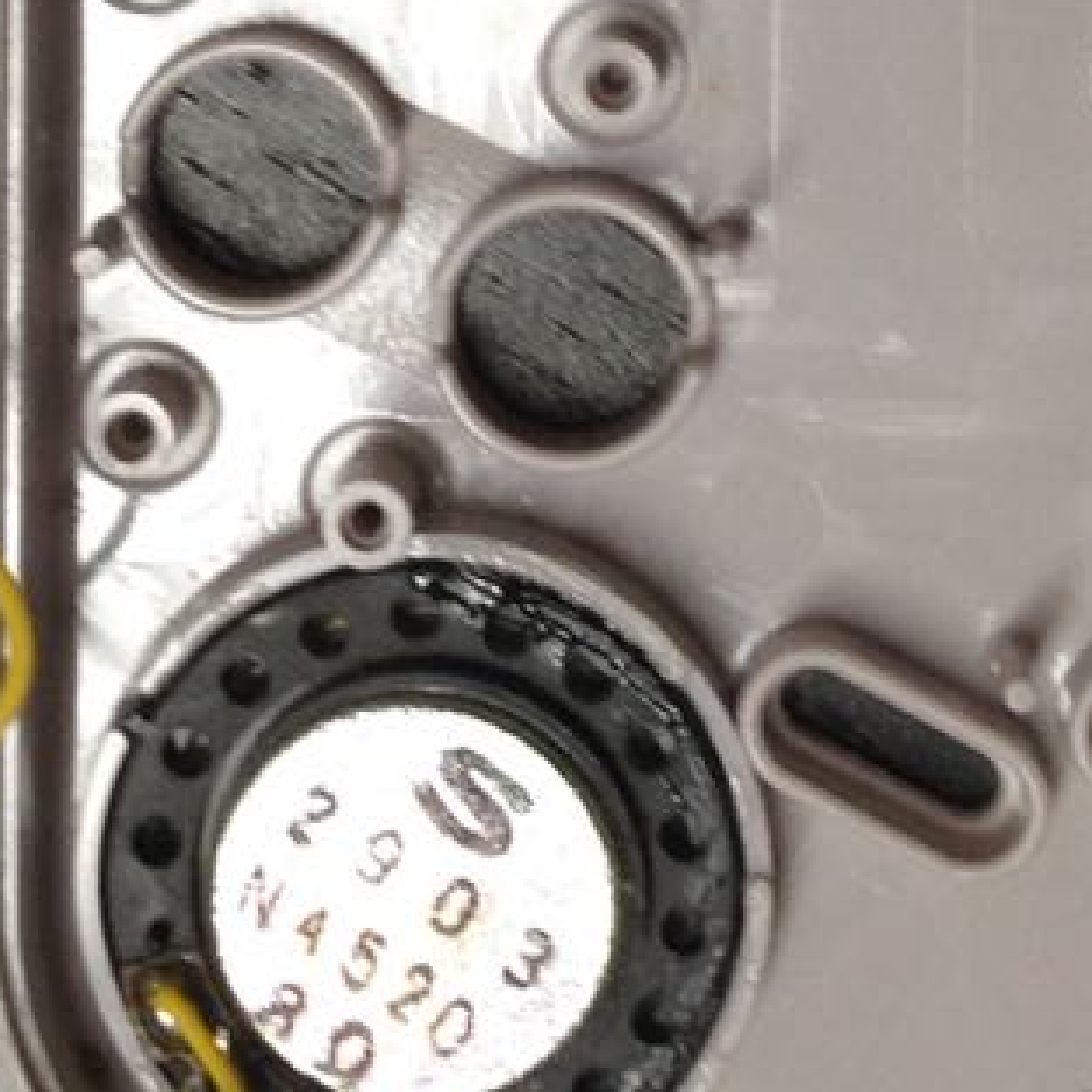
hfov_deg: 12.5
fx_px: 4997
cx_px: 413
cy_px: -419
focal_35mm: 140
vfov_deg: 12.0
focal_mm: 4.12
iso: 50
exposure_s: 1/40
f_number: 2.4
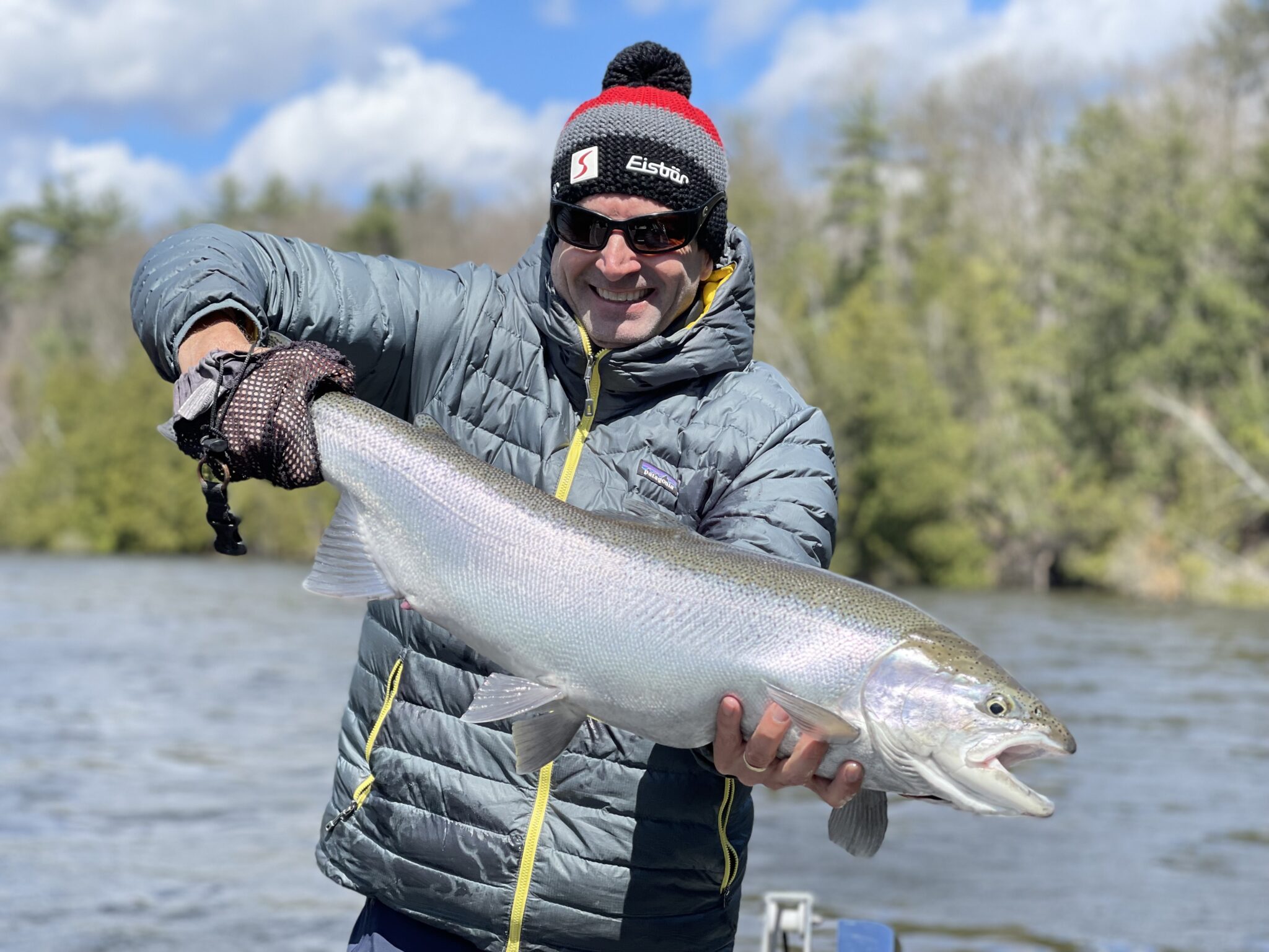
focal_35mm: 64
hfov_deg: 30.3
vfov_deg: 22.9
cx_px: 634
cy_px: 476
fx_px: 2346
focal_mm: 7.5
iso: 32
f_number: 2.2
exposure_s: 1/960
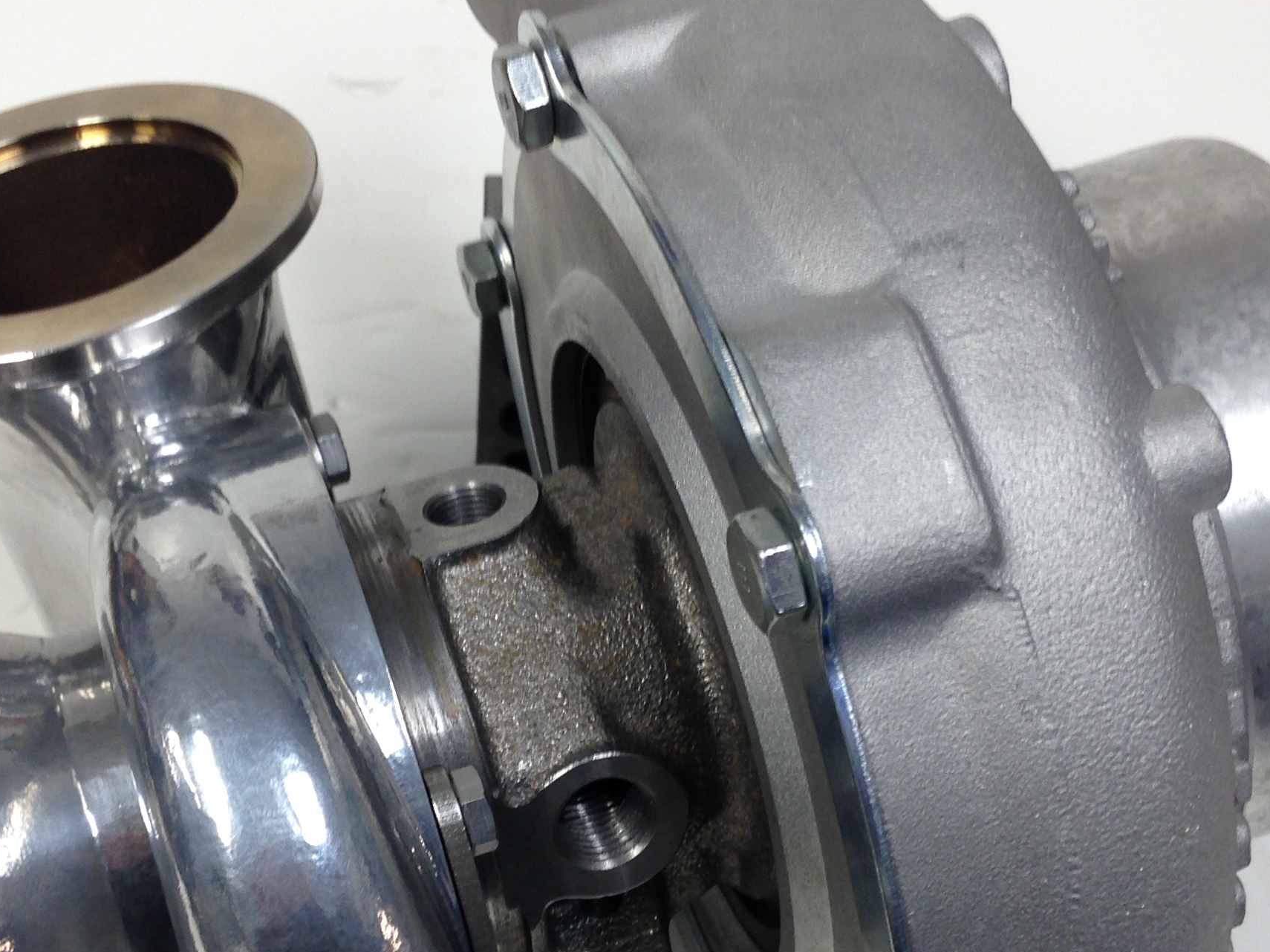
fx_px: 2311
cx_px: 549
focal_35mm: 63
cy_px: 607
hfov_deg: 30.7
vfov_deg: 23.2
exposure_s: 1/24
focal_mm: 4.12
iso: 50
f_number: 2.4
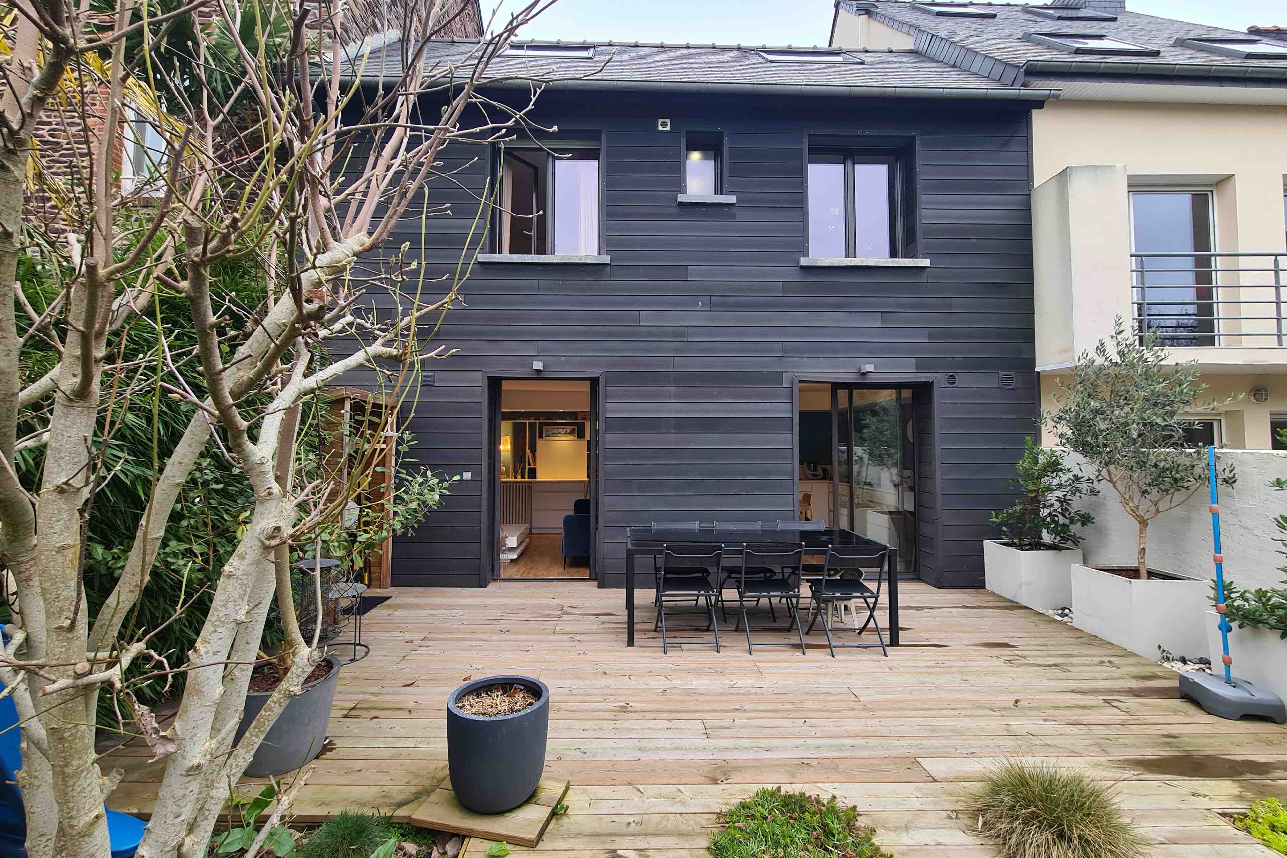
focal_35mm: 14
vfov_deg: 81.2
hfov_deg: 104.2
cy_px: 410
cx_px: 632
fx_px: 500
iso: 80
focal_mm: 2.2
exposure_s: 1/100
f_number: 2.2
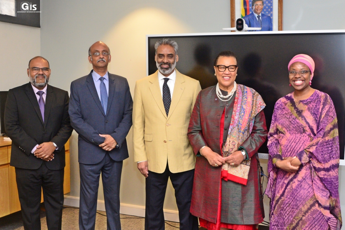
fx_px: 307
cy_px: 115
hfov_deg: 58.7
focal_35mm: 32
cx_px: 172
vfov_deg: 41.1
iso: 2500
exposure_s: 1/200
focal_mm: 32
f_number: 6.3
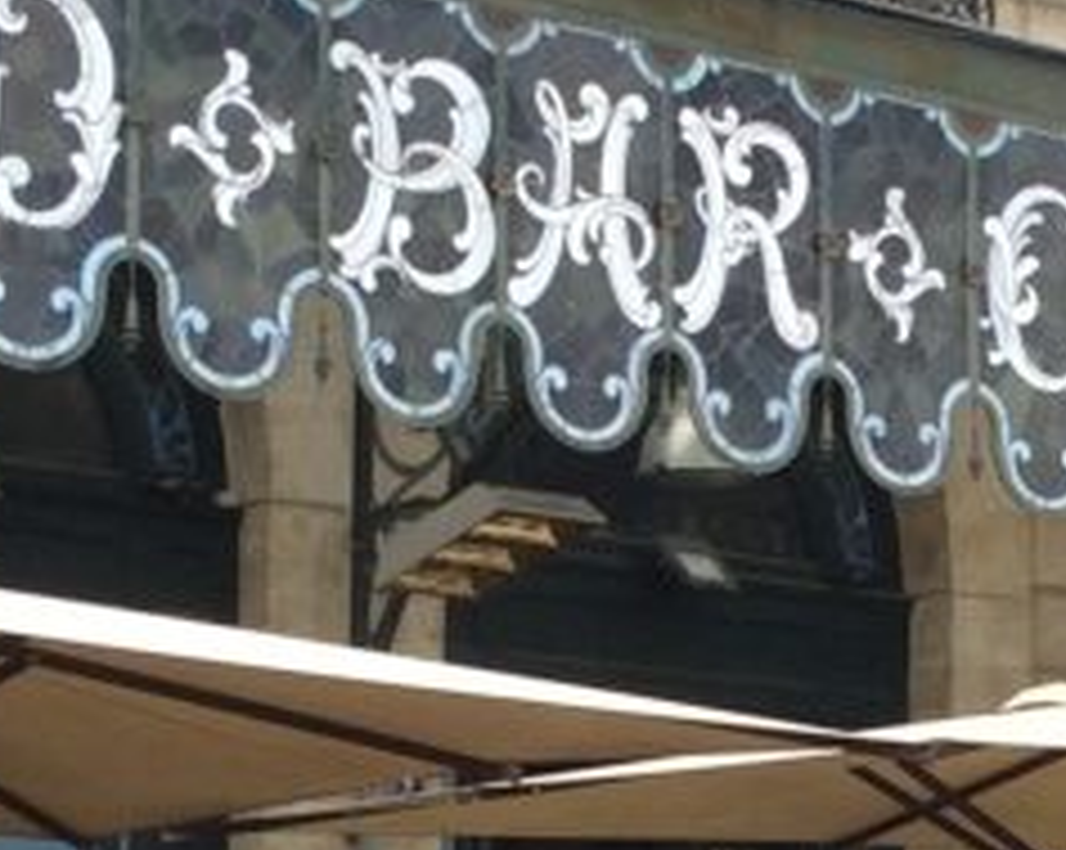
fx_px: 4254
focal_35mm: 135
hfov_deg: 14.2
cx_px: 796
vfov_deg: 11.3
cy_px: 762
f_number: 2.4
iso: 32
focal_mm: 3.3
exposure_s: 1/515
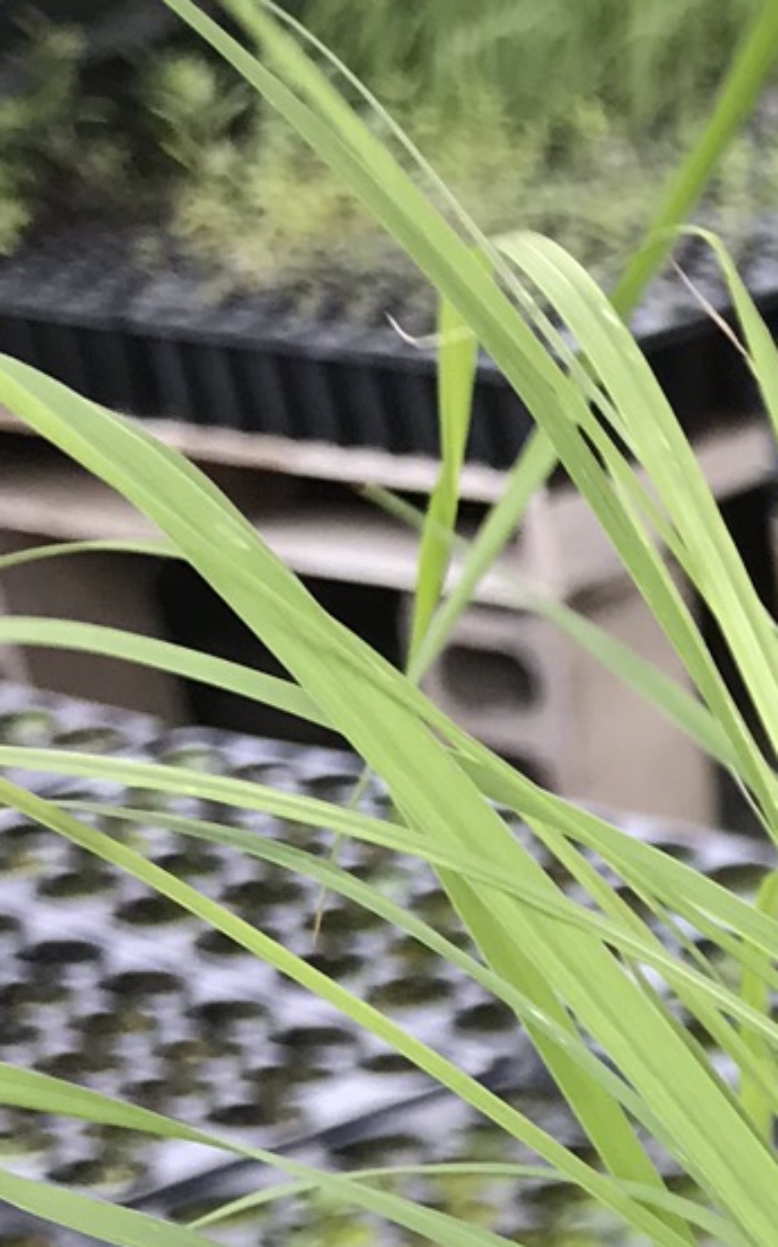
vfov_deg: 17.9
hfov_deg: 10.9
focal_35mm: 110
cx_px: 1520
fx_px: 3737
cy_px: 1540
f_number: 1.8
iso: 20
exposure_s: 1/40
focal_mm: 3.99
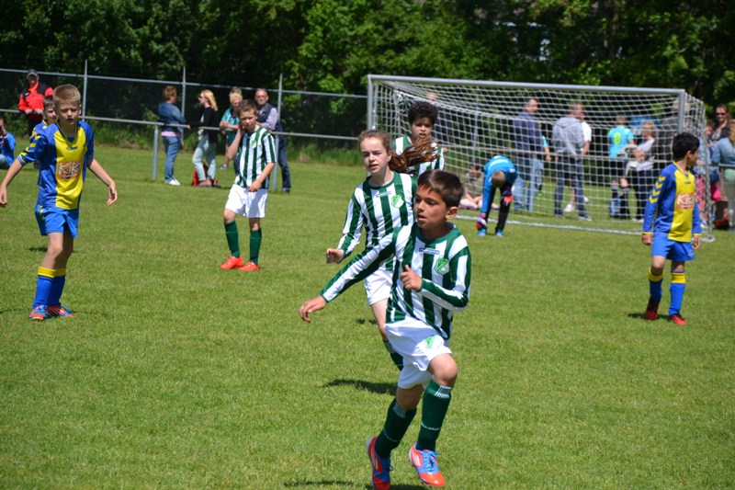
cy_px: 245
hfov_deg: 13.0
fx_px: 3215
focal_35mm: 158
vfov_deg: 8.7
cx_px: 368
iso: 400
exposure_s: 1/1600
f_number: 6.3
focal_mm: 105
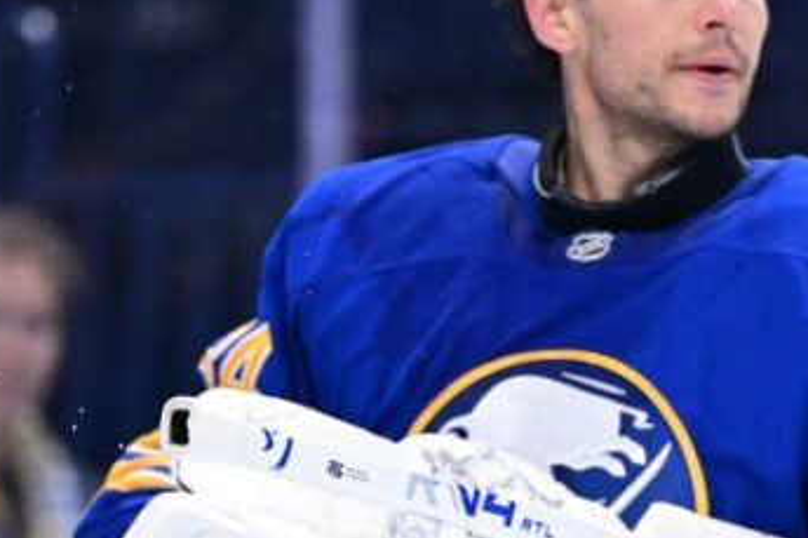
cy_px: 388
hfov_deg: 4.6
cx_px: 604
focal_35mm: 447
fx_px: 10027
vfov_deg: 3.1
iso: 4000
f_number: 2.8
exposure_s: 1/1600
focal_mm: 200
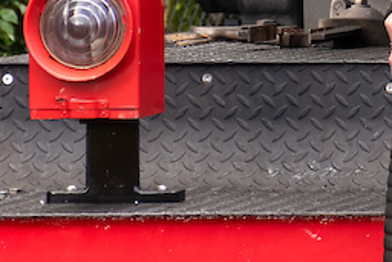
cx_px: 824
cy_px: -149
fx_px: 6134
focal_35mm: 563
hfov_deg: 3.6
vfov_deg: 2.4
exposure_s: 1/400
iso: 900
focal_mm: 80
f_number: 5.3
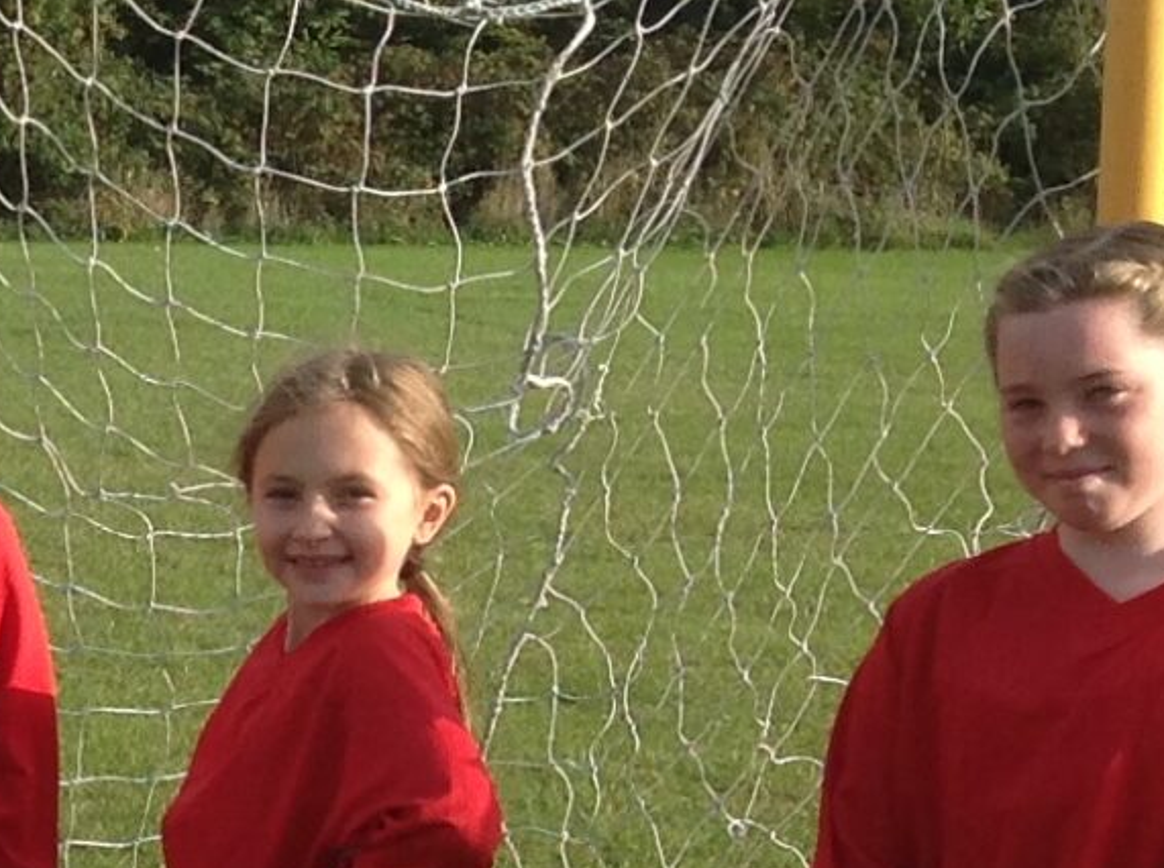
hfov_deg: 11.6
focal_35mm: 157
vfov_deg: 9.2
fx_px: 5269
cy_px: 1343
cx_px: -1009
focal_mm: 4.28
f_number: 2.4
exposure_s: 1/889
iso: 50
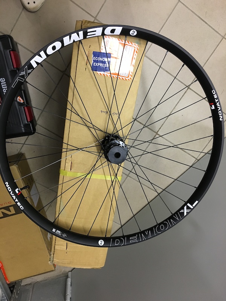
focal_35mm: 29
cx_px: 113
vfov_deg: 61.7
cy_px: 150
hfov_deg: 48.2
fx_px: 252
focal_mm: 4.15
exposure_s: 1/33
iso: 160
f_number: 2.2
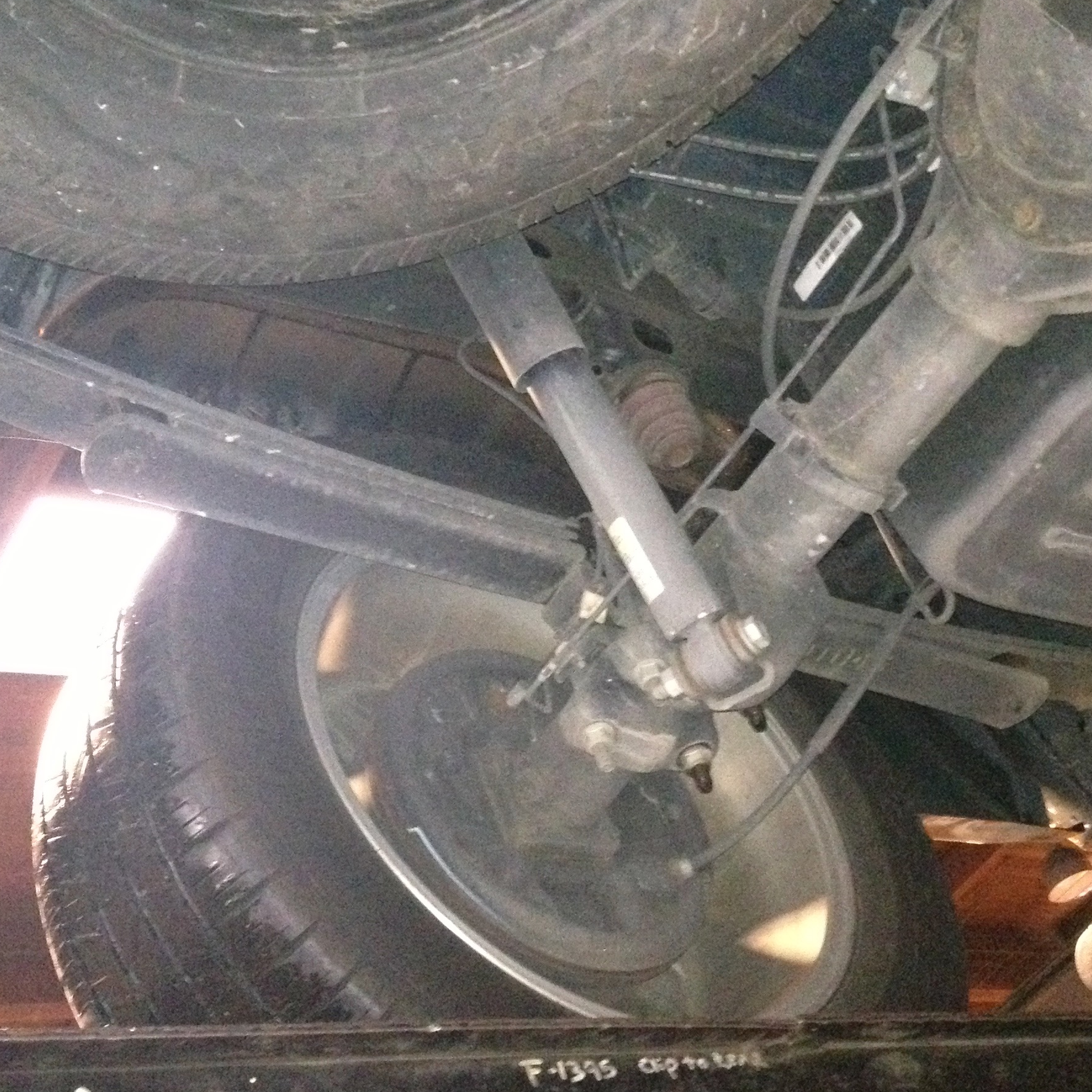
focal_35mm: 57
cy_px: 469
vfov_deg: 30.0
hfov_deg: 30.0
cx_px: 486
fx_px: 2034
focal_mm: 4.28
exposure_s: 1/16
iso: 800
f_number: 2.4
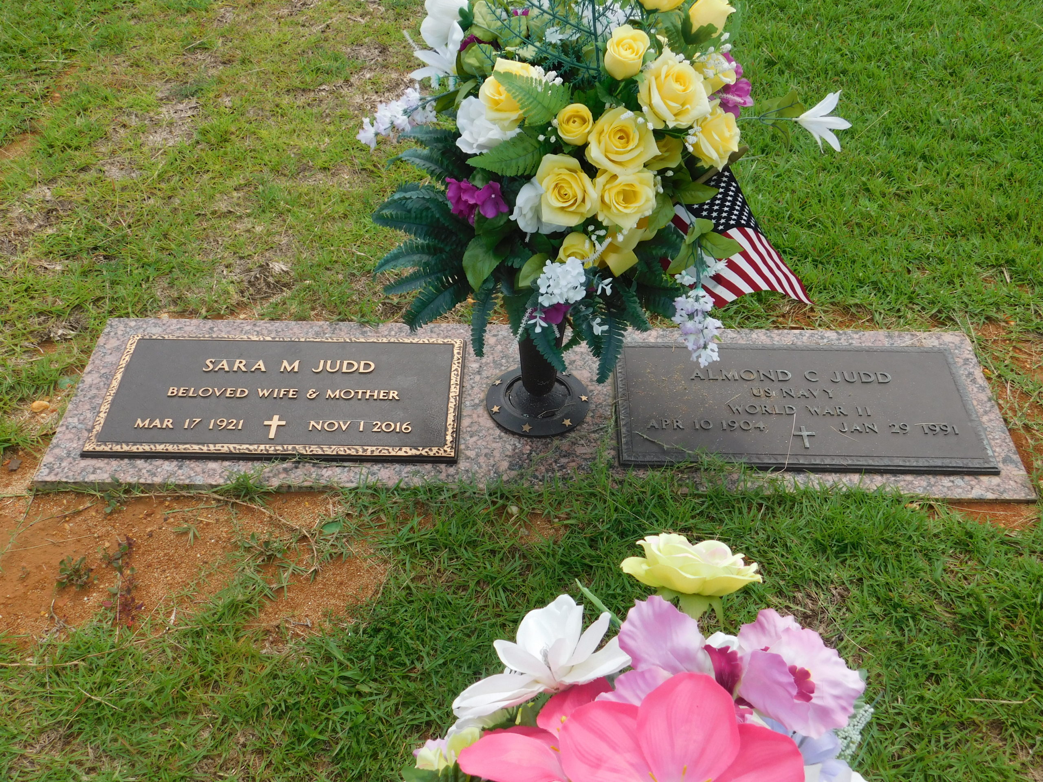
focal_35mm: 36
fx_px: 1085
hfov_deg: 51.4
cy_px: 391
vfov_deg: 39.7
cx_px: 522
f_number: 3.5
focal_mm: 6.3
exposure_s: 1/640
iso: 125
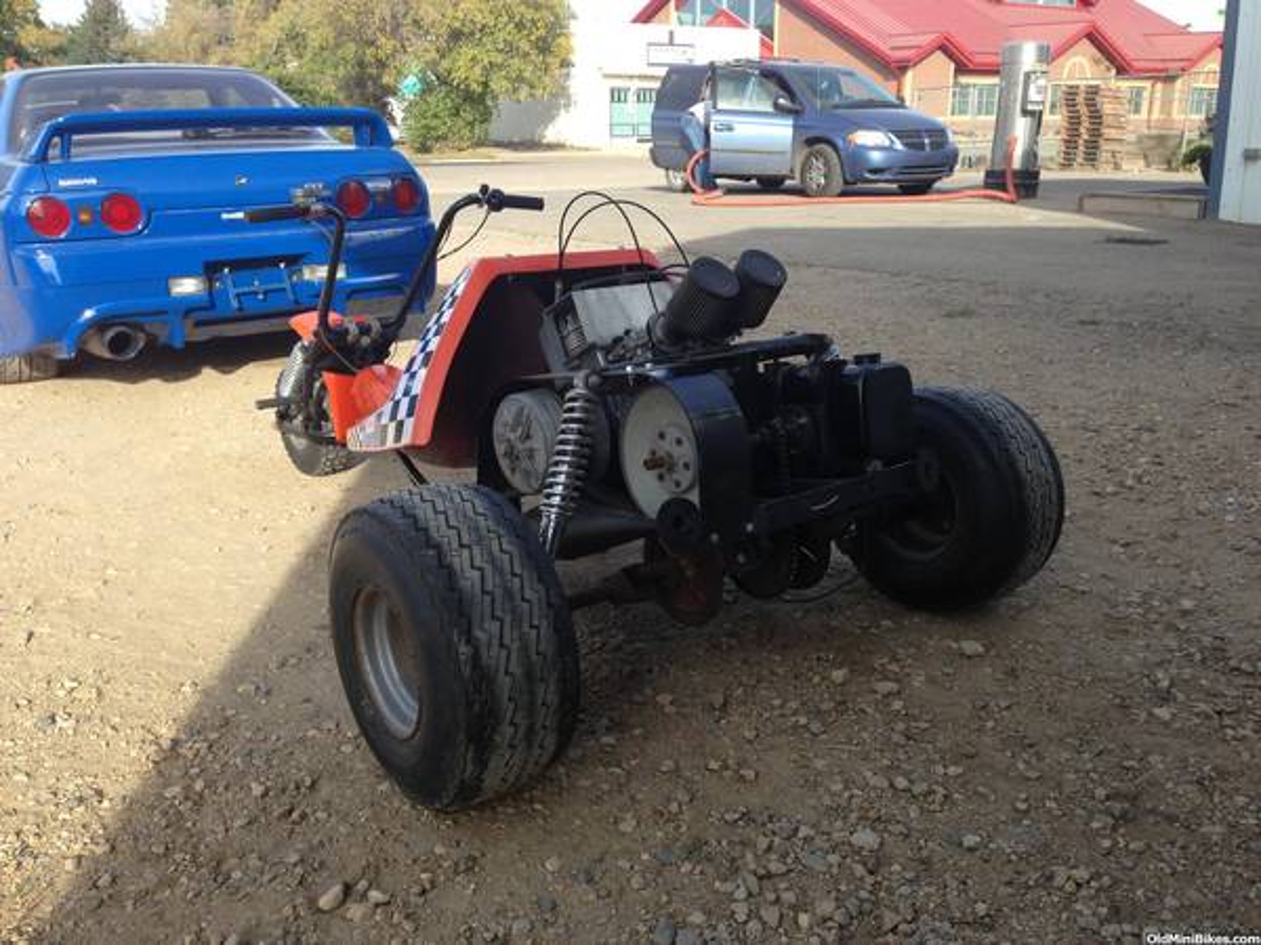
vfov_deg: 42.9
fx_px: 1202
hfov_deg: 55.4
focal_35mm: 33
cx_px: 630
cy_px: 472
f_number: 2.4
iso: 50
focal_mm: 4.13
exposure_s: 1/448
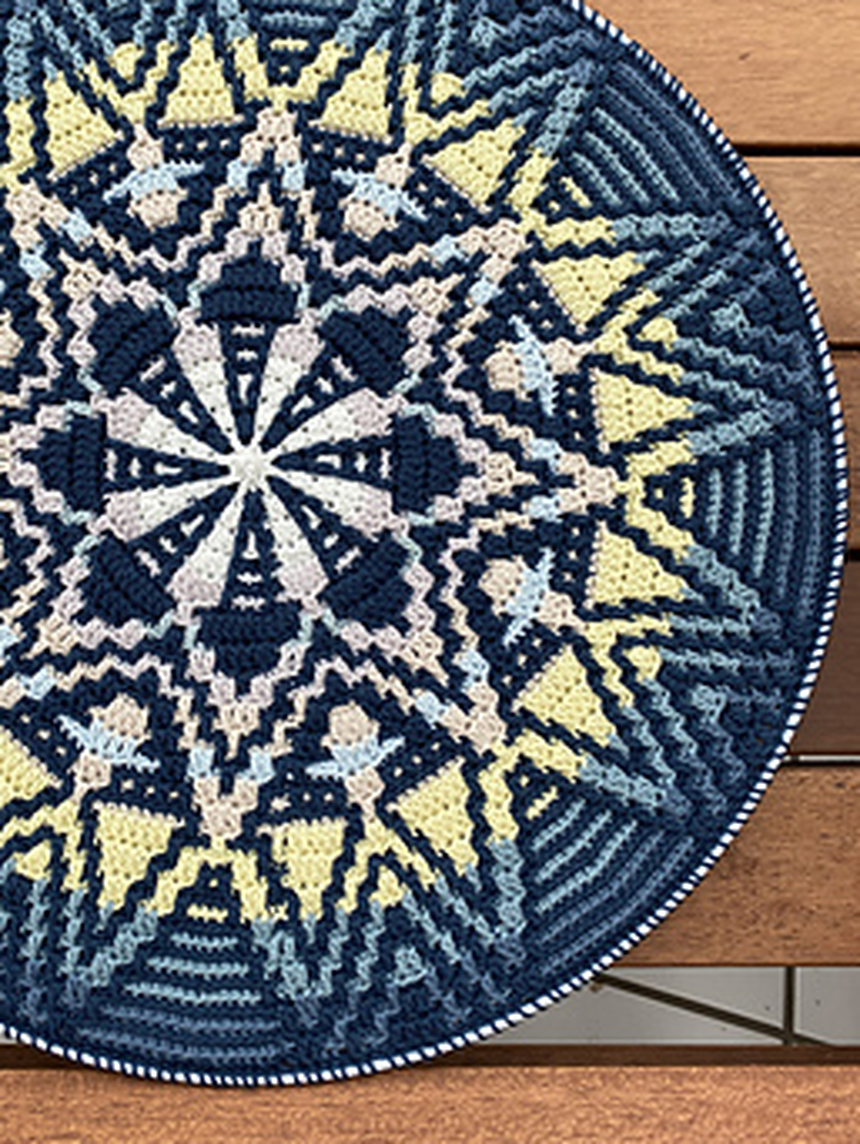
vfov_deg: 48.7
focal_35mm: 38
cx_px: 243
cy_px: 465
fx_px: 1257
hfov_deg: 37.1
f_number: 1.8
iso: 40
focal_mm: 4.25
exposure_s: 1/122
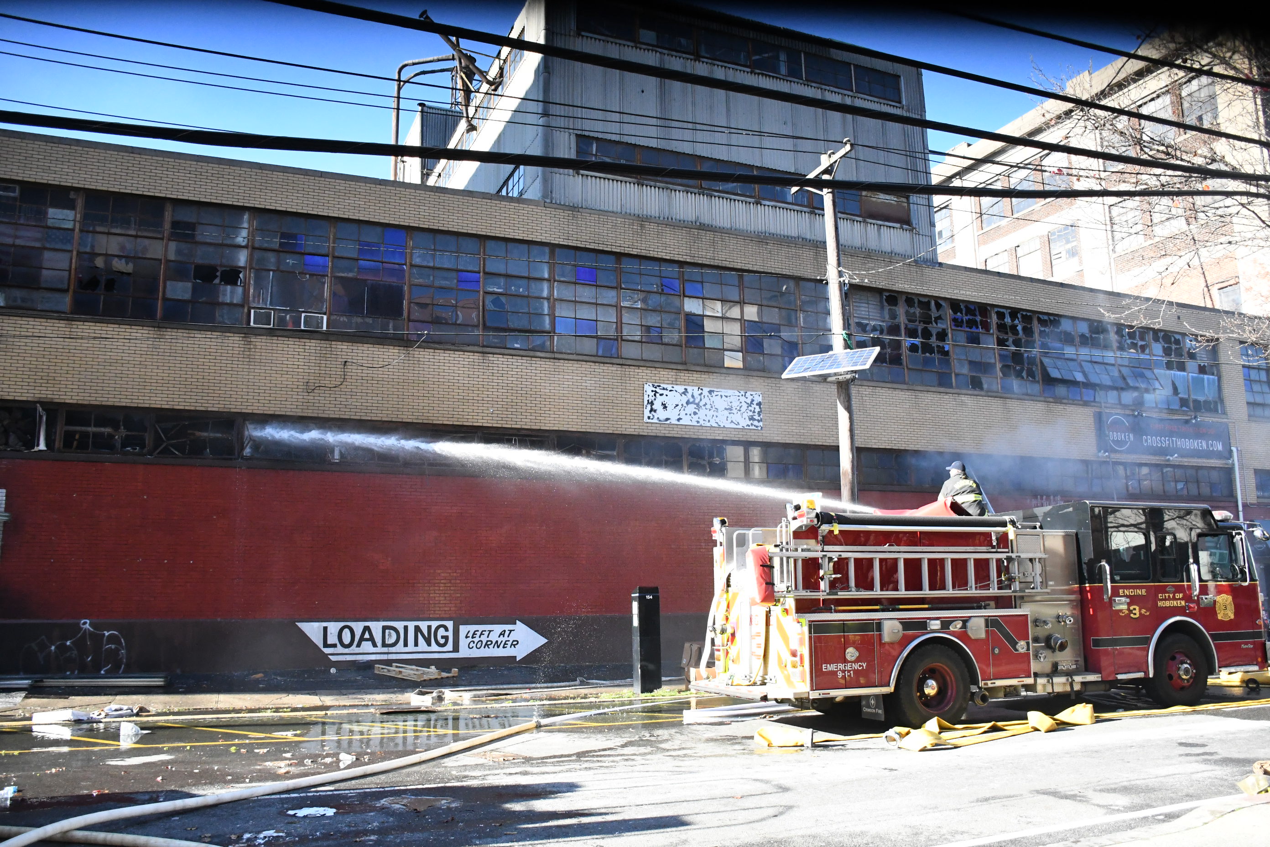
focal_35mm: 27
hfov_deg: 67.4
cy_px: 424
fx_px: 952
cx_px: 635
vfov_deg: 47.9
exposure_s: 1/5000
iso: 3600
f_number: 3.5
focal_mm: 18
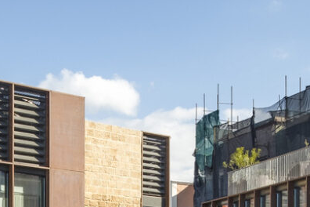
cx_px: 179
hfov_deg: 21.9
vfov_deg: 13.9
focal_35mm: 93
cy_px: 300
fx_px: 801
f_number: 5.6
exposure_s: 1/500
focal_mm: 16
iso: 250
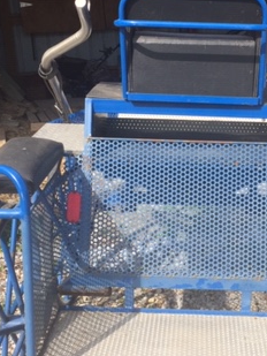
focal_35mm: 60
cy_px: 190
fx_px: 617
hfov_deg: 24.2
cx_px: 201
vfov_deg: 32.2
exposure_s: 1/860
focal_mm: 4.15
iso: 32
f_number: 2.2
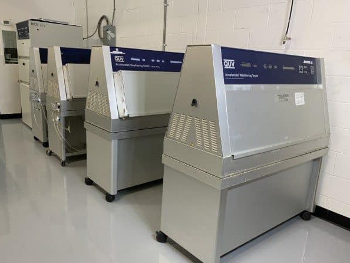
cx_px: 169
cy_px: 140
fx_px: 283
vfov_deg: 49.7
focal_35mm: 28
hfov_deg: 63.4
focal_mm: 4.25
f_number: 1.8
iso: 125
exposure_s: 1/60
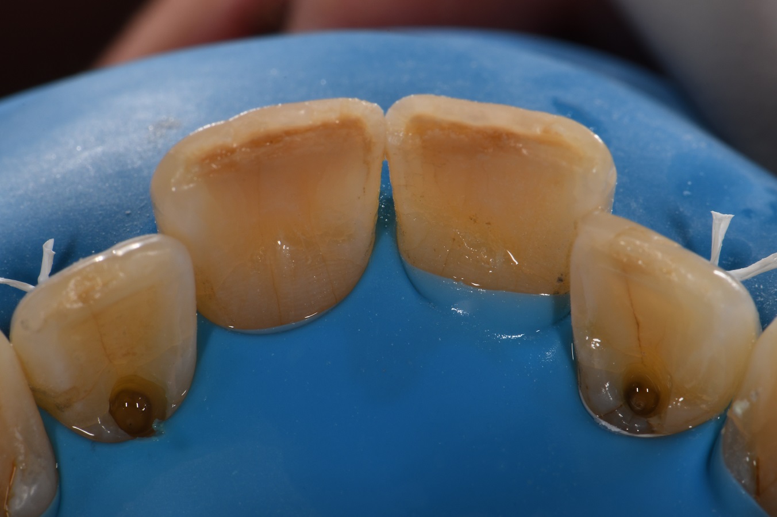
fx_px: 3387
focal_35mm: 157
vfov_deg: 8.7
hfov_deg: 13.1
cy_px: 258
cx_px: 388
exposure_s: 1/160
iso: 200
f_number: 32
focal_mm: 105
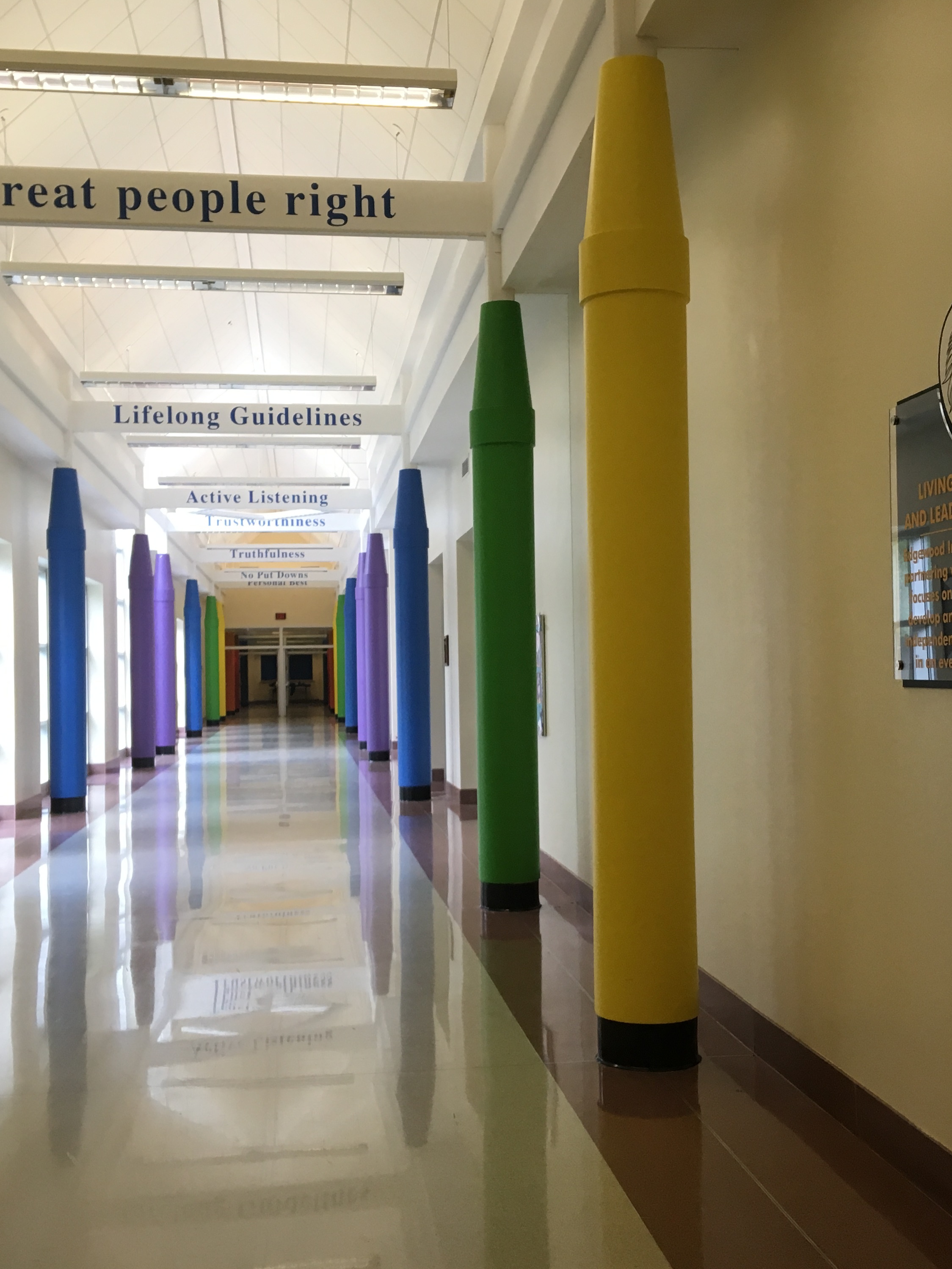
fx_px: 1430
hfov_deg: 36.8
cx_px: 494
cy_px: 637
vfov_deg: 47.9
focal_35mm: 39
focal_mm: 4.15
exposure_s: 1/30
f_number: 2.2
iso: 32
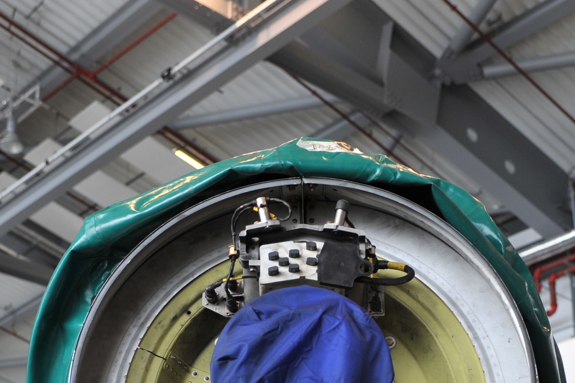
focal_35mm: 77
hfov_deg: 26.3
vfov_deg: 16.9
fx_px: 1229
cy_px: 455
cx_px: 308
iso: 400
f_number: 4
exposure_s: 1/200
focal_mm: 32
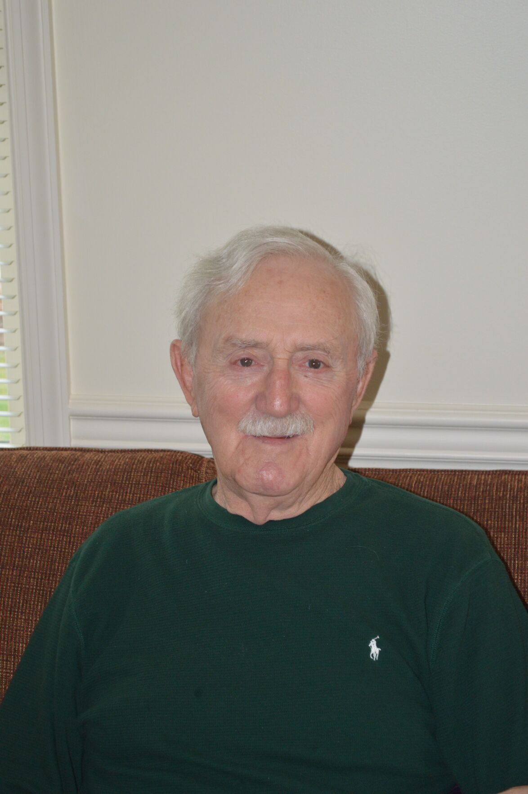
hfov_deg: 16.5
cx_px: 264
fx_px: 1818
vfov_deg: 24.6
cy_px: 397
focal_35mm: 82
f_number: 5.6
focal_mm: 55
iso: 800
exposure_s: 1/60
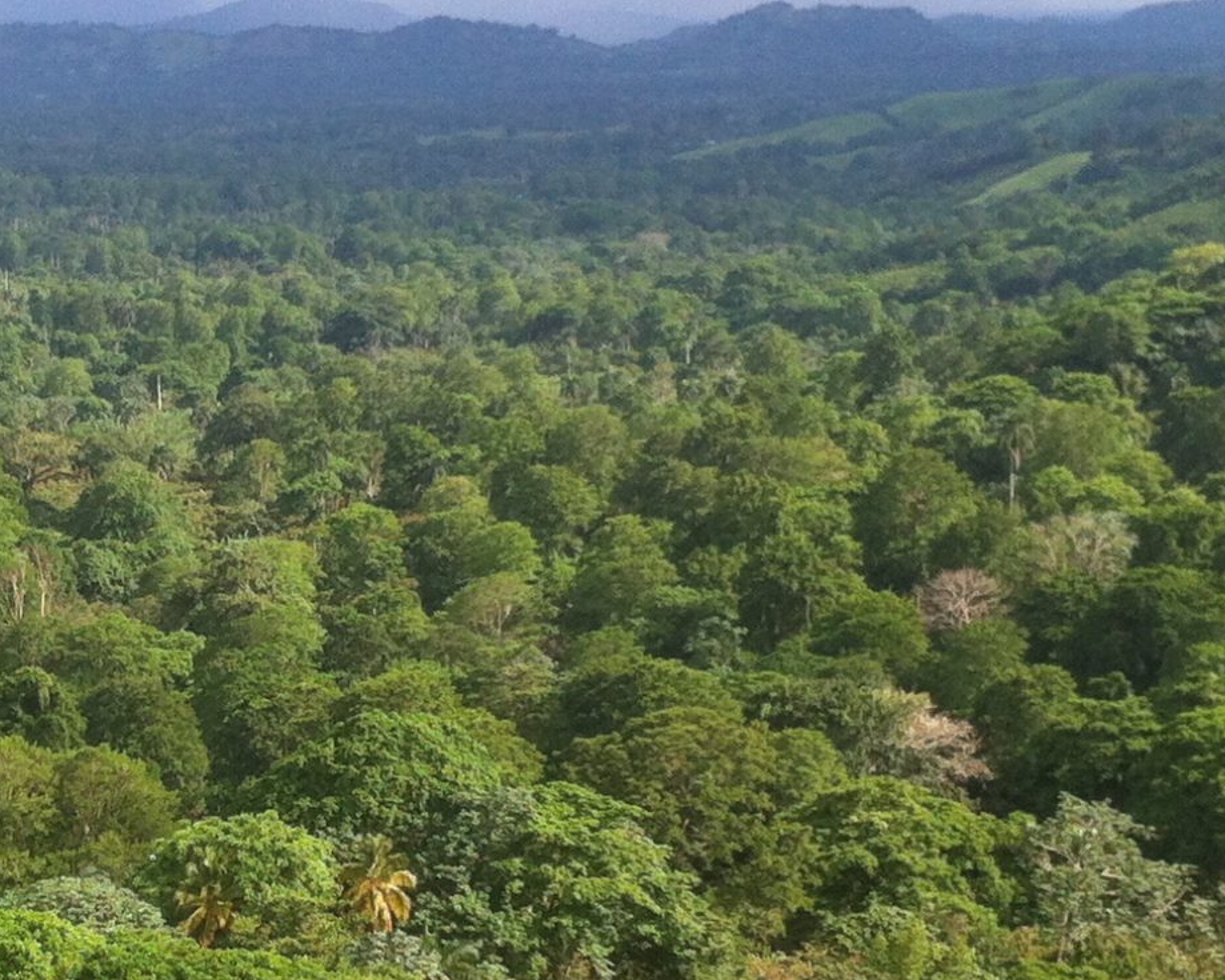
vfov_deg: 16.1
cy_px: 700
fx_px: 3444
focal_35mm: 95
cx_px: 228
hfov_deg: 19.9
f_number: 2.8
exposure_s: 1/444
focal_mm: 3.85
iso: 80
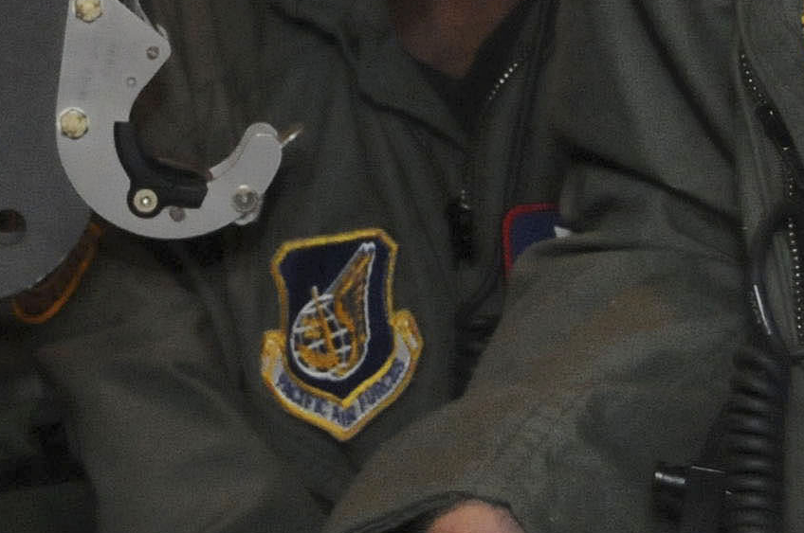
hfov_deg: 7.7
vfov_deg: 5.1
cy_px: -105
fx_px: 5922
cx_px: -52
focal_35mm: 266
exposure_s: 1/60
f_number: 4.5
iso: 1600
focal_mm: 35
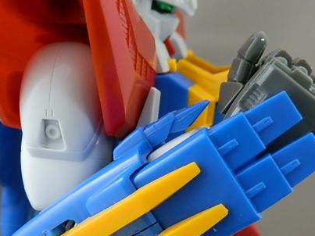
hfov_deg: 35.5
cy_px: 156
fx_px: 491
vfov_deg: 26.9
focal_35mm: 54
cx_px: 131
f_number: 3.5
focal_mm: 6.17
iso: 200
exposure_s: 1/8
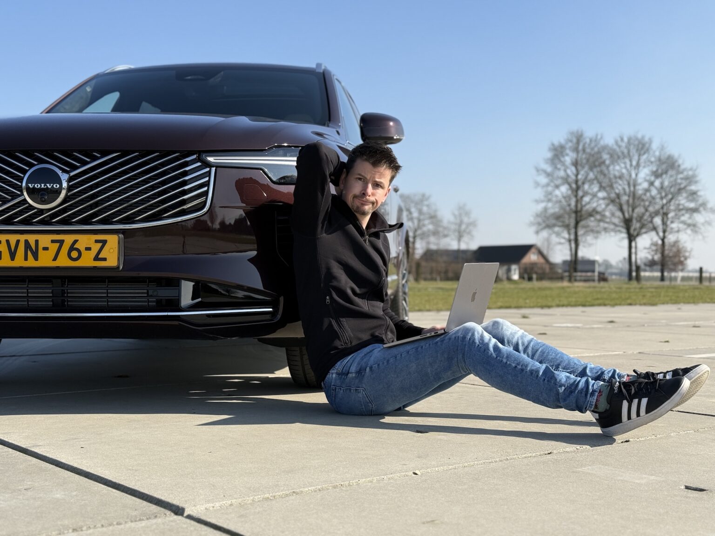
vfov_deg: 30.3
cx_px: 358
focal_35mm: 48
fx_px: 991
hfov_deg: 39.7
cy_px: 268
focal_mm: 6.76
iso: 80
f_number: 1.78
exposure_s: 1/3378
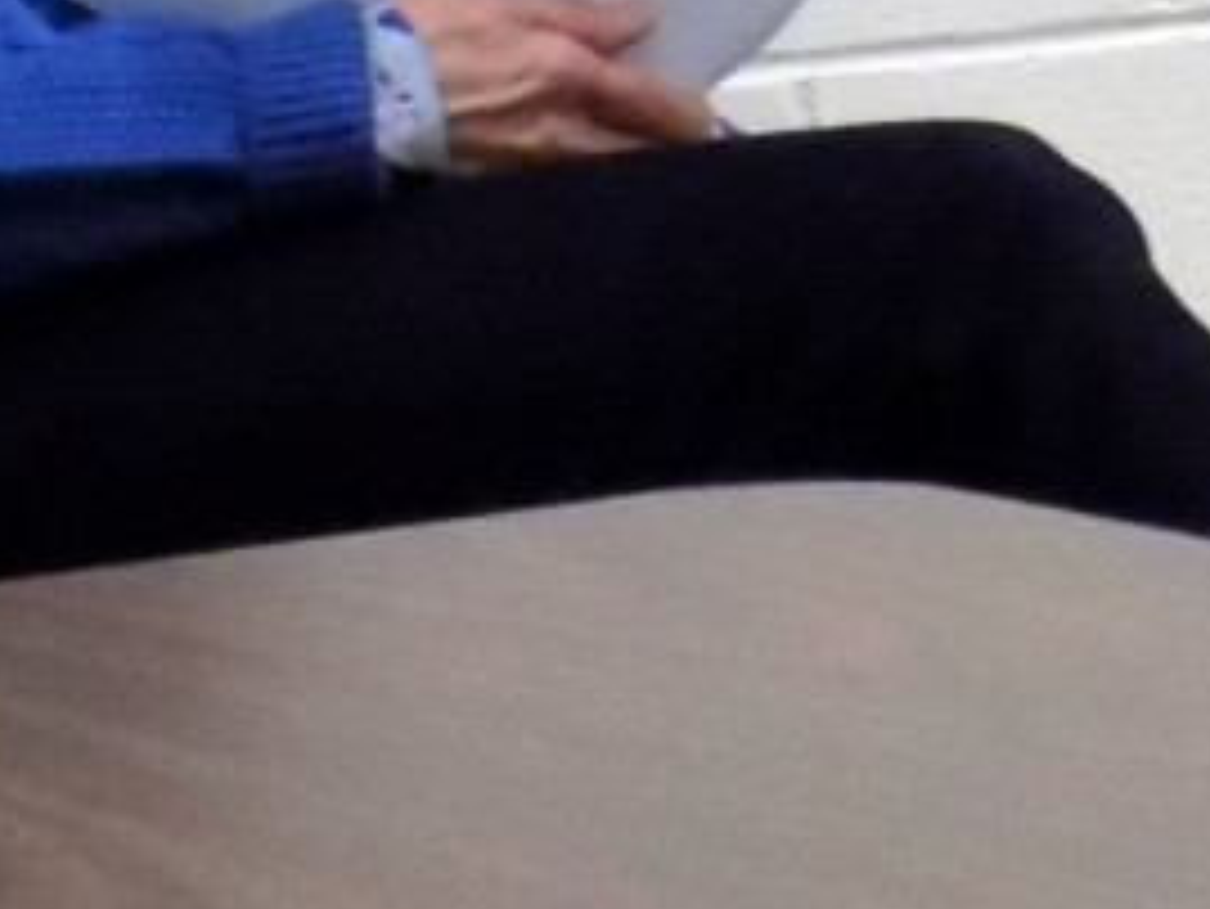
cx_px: 1936
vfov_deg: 5.7
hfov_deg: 7.5
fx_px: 9022
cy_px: -297
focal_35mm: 258
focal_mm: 9.3
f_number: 3.9
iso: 400
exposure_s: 1/20
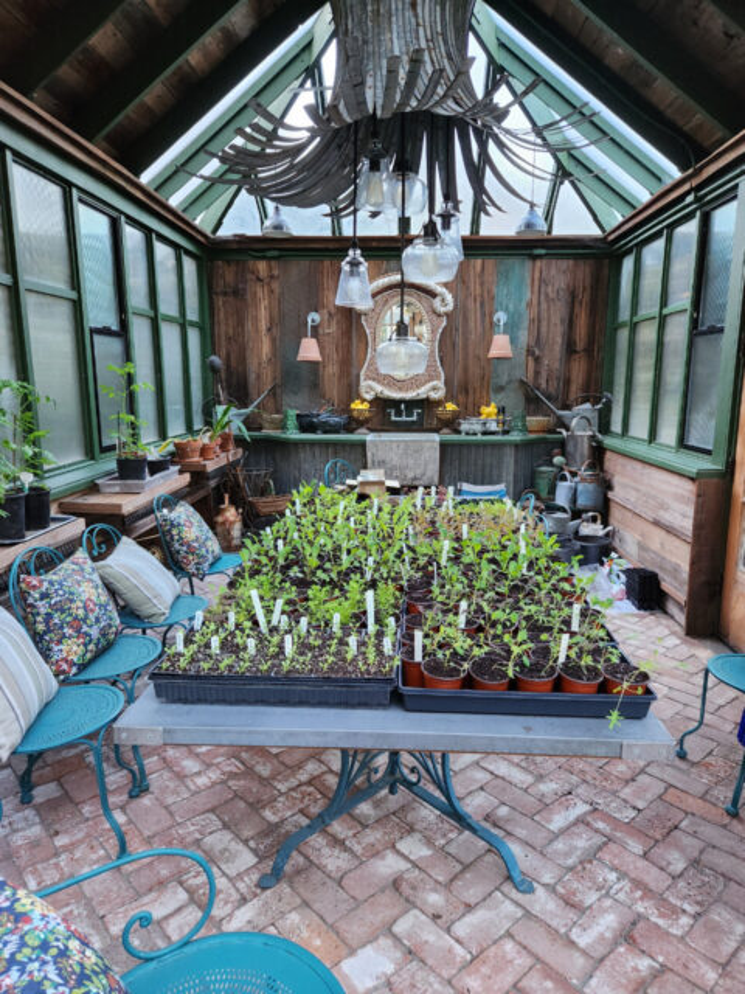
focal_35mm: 23
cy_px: 497
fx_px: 660
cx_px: 372
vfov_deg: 73.9
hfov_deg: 58.9
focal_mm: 5.4
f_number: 1.8
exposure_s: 1/120
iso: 640
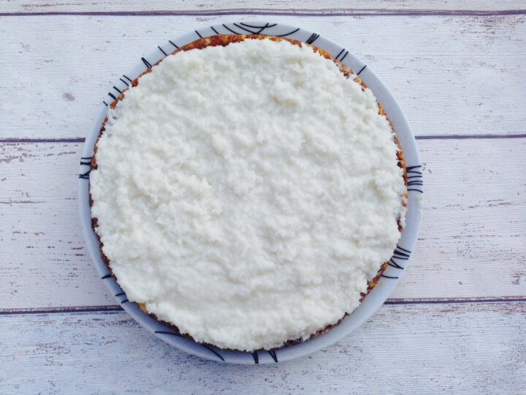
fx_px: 501
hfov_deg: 55.4
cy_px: 198
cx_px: 263
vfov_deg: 42.9
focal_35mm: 33
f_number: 2.4
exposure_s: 1/120
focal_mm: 4.12
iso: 80
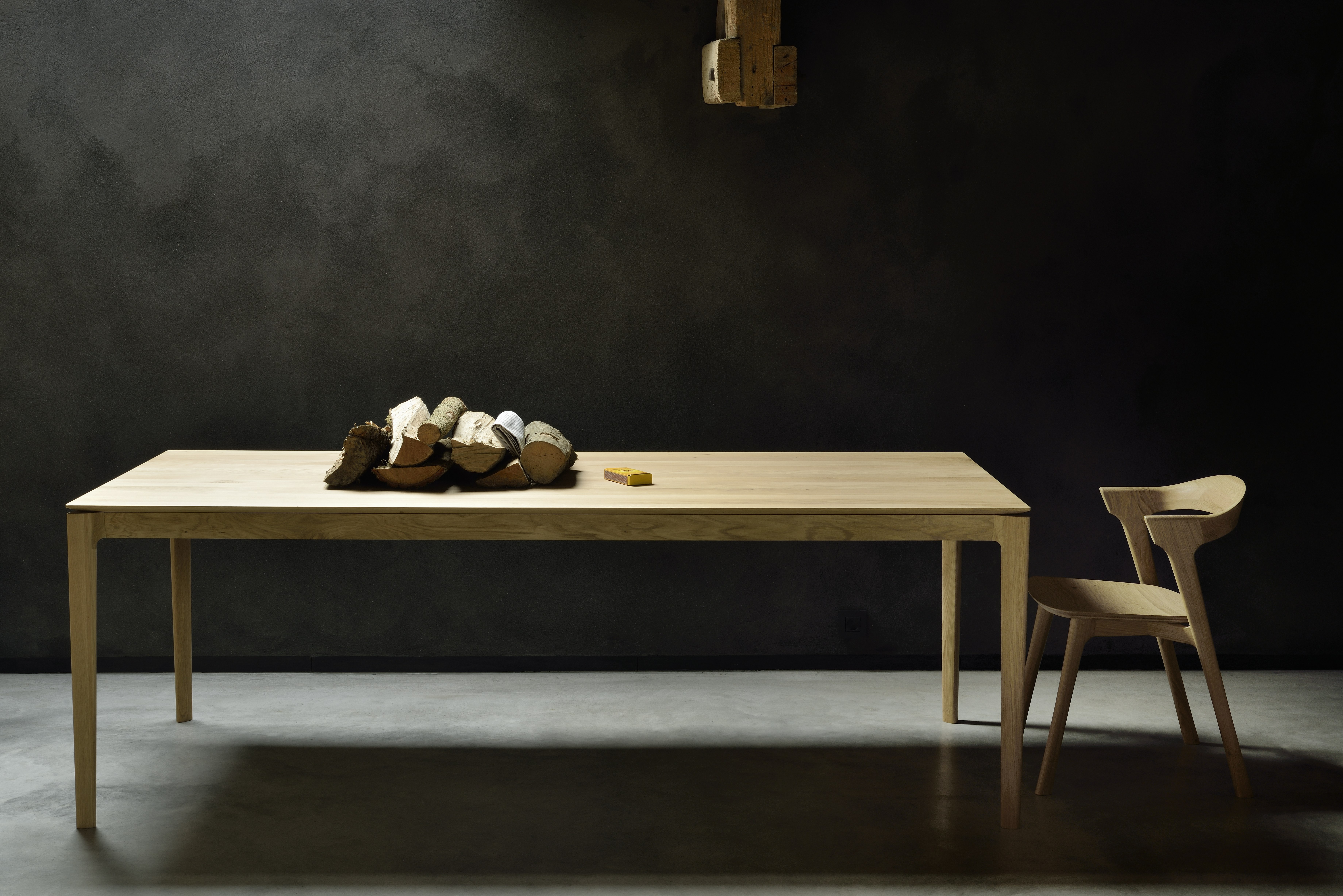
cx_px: 672
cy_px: 448
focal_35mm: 50
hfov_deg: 39.6
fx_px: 1866
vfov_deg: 27.0
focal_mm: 50
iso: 100
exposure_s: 1.3
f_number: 16
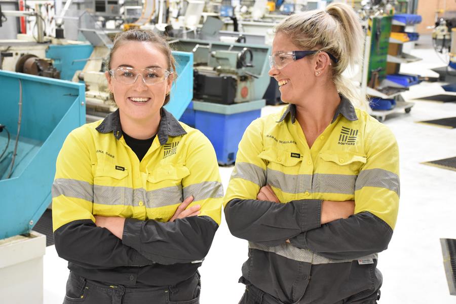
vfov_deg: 22.6
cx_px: 228
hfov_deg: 33.4
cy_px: 152
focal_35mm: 60
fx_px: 760
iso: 2000
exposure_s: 1/80
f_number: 6.3
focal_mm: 40
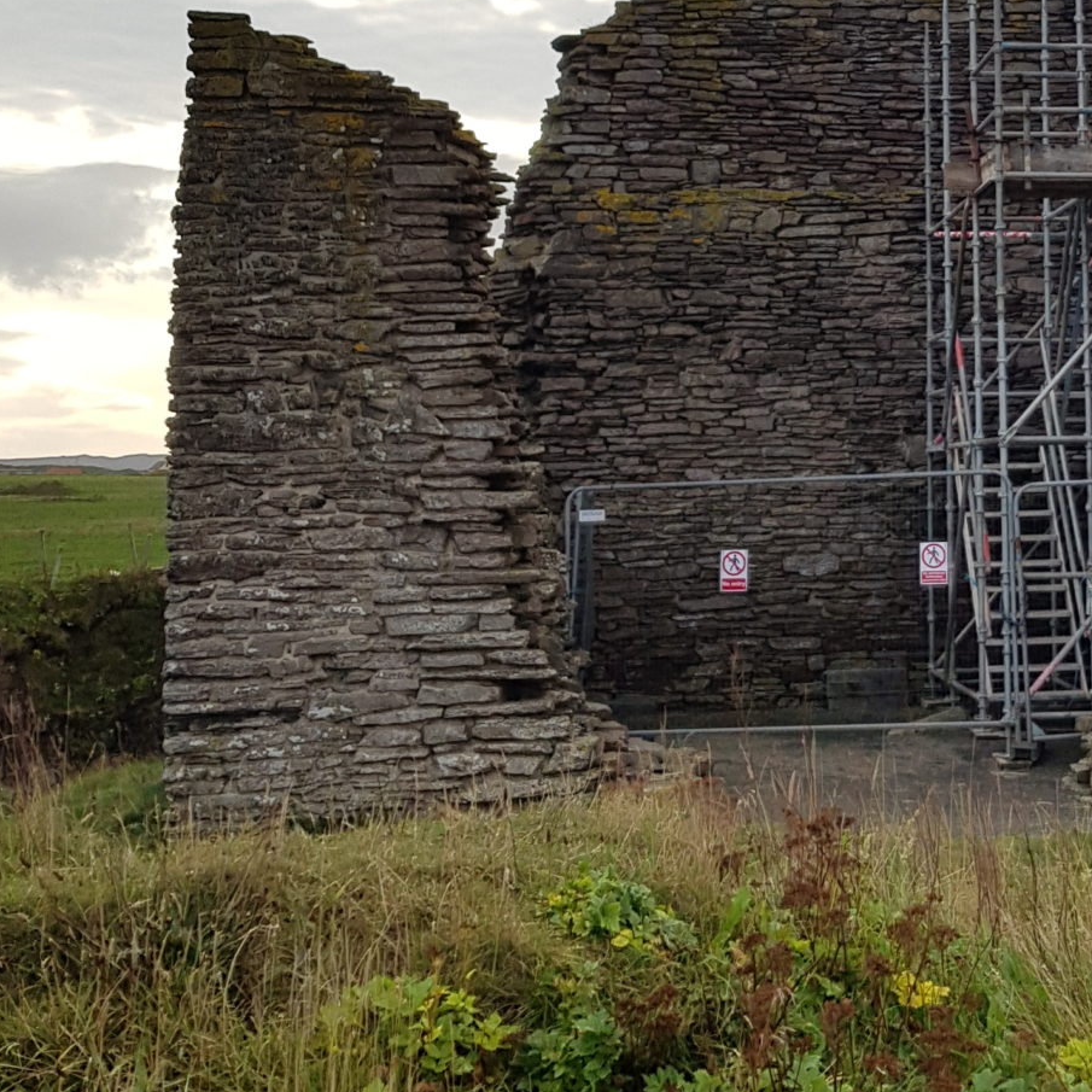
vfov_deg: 25.6
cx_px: 997
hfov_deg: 25.6
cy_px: 90
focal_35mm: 65
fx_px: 2320
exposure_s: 1/922
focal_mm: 4.2
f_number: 1.7
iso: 40
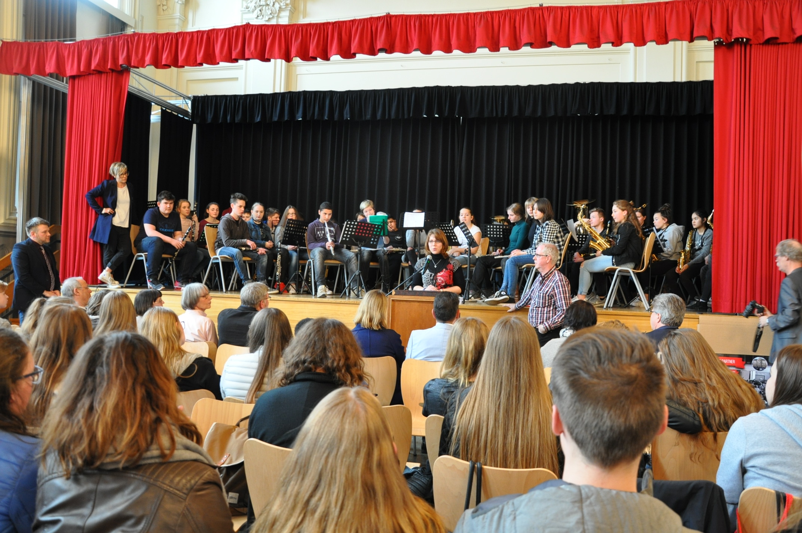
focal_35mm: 27
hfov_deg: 67.4
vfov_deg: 47.8
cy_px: 266
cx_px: 401
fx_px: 601
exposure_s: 1/30
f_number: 5.6
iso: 800
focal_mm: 18
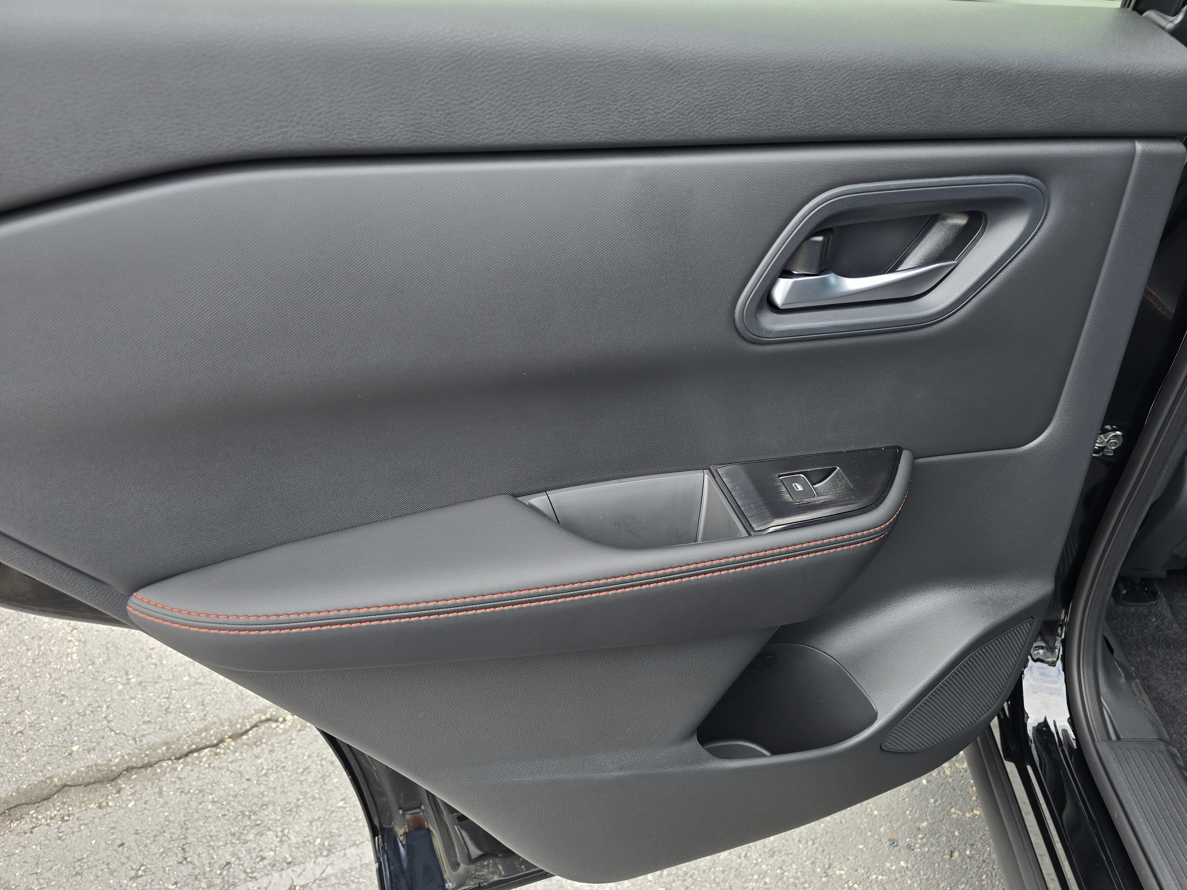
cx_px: 594
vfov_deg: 58.9
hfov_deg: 73.9
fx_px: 789
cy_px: 445
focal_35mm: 23
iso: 40
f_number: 1.7
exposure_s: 1/180
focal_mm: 6.3
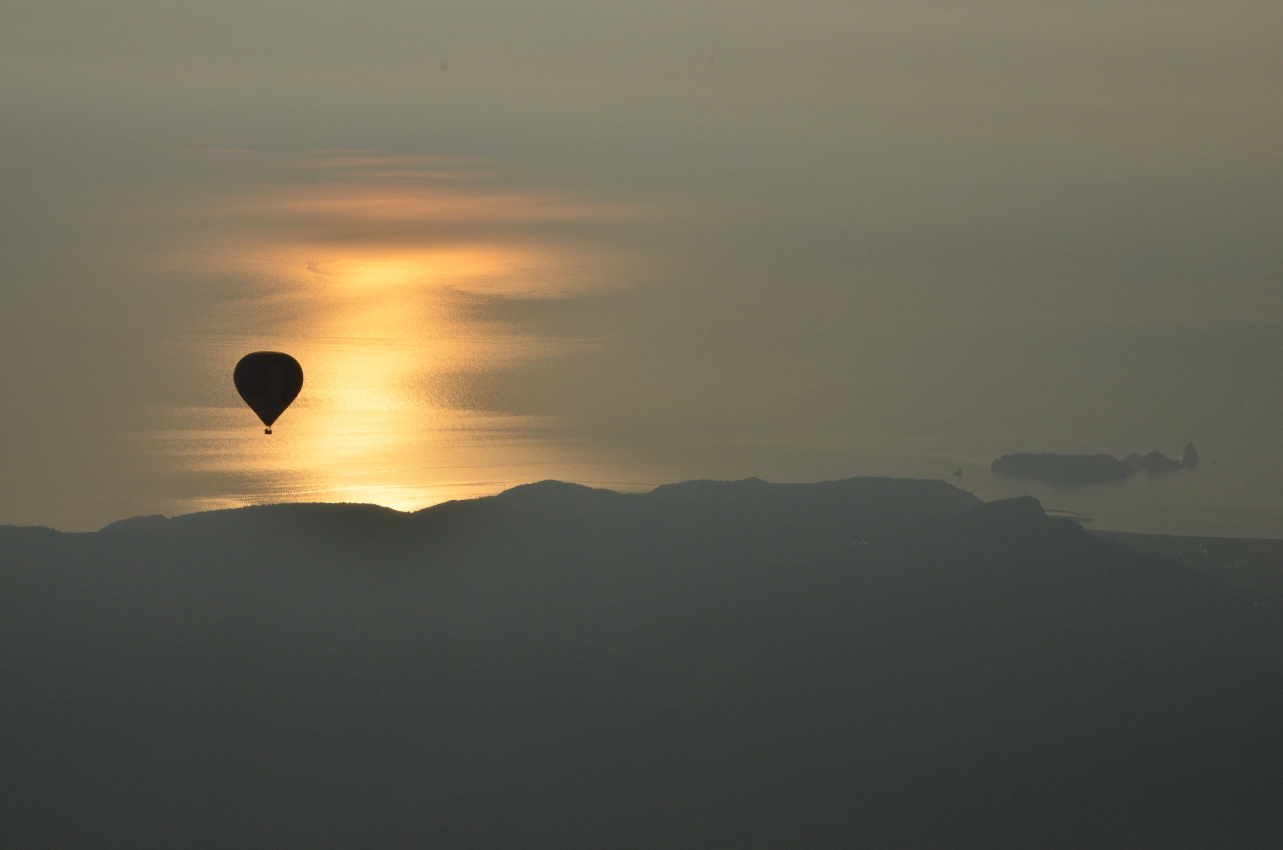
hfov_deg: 20.7
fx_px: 3521
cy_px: 425
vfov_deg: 13.8
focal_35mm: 99
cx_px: 642
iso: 500
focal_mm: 66
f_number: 16
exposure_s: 1/4000
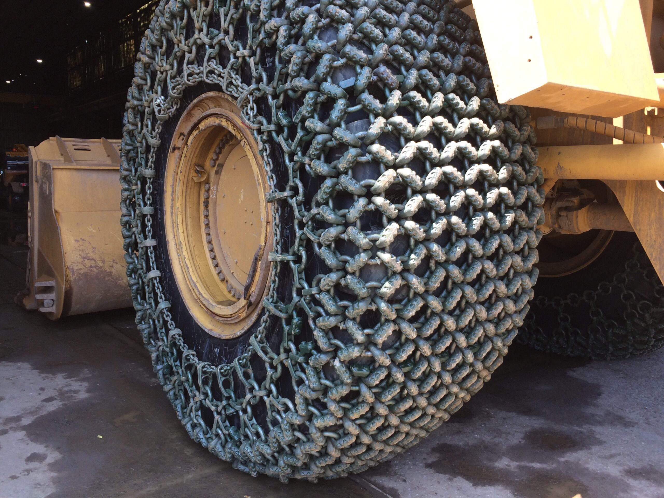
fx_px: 556
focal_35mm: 29
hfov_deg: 61.7
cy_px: 249
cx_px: 332
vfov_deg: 48.2
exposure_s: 1/181
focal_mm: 4.15
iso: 32
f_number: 2.2
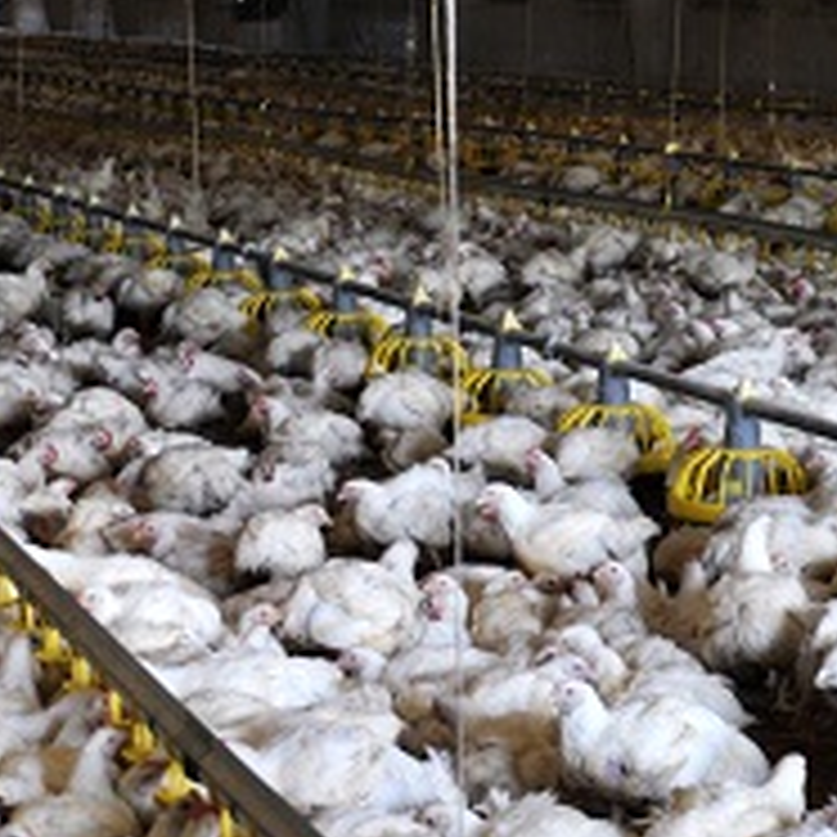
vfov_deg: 17.1
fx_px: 2752
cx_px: 86
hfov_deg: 17.1
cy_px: 702
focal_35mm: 101
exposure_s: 1/40
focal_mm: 21
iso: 250
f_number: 3.8
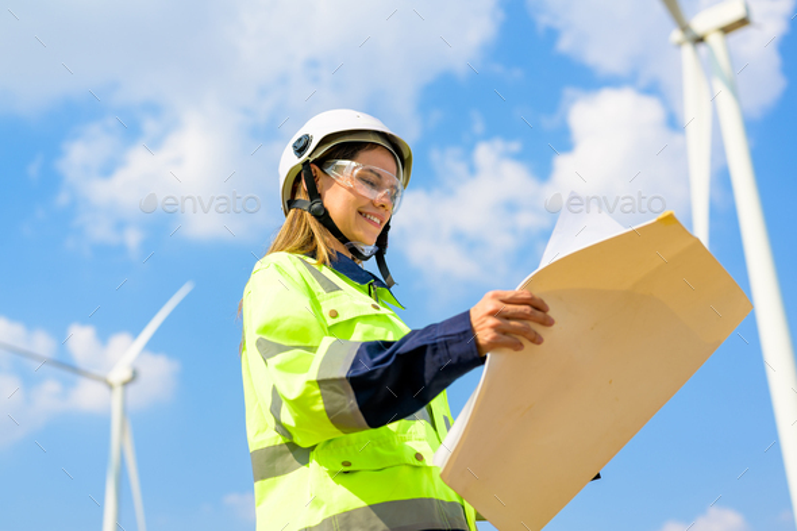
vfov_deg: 27.0
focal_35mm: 50
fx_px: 1107
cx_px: 398
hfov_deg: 39.6
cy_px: 266
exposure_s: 1/1250
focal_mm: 50
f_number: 3.2
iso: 64
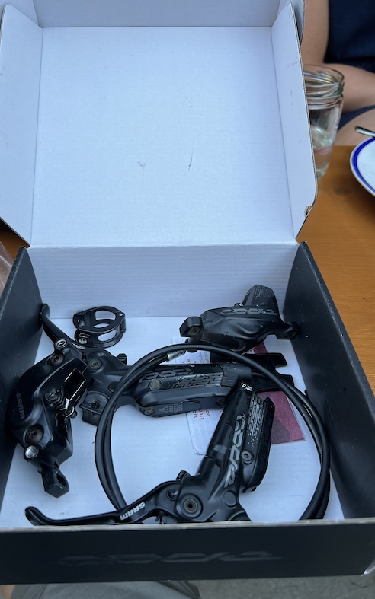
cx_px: 165
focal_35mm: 28
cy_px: 296
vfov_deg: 66.5
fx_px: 458
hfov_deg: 44.5
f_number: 1.5
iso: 32
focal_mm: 5.7
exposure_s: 1/121
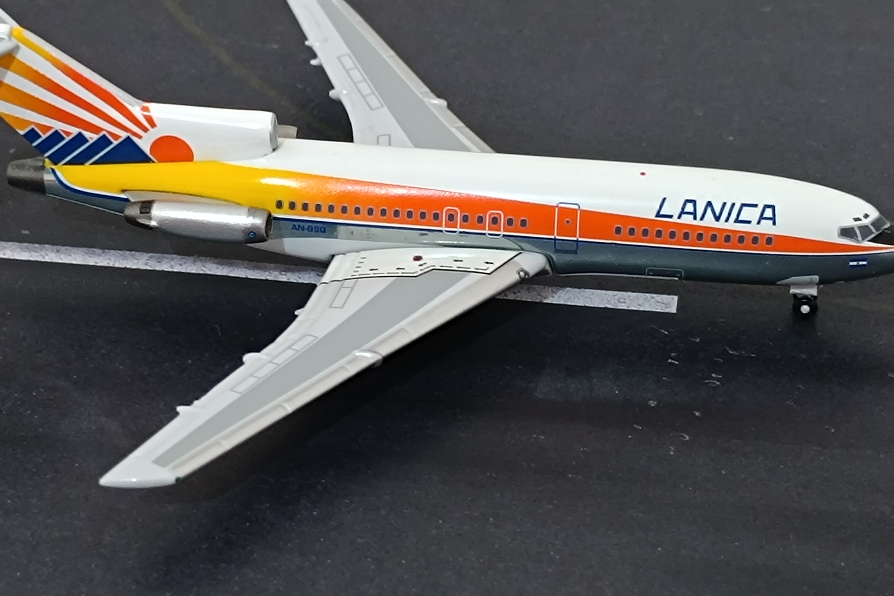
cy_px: 239
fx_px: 1018
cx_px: 351
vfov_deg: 32.5
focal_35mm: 41
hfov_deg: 47.1
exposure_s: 1/25
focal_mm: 5.59
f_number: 1.88
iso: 832
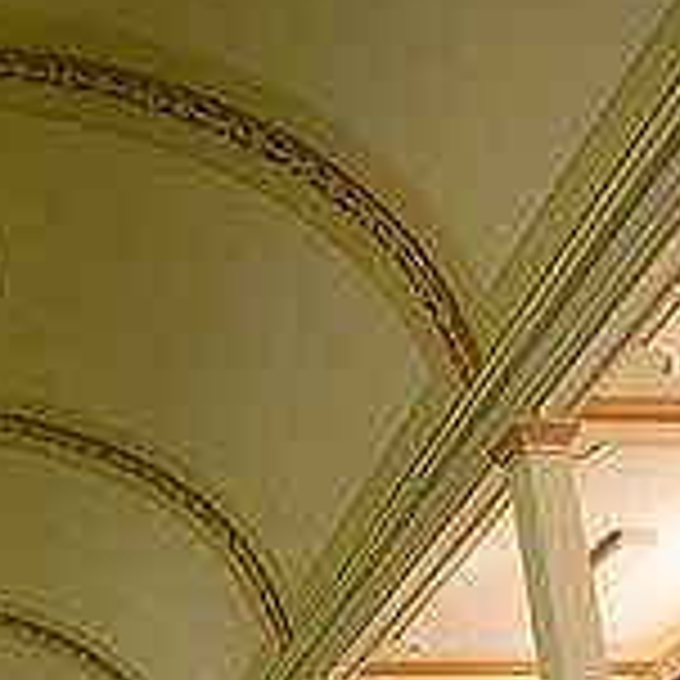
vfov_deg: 16.5
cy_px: 748
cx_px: -146
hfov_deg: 16.3
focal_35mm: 102
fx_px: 2267
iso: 100
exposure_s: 1/10
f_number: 2.8
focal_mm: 8
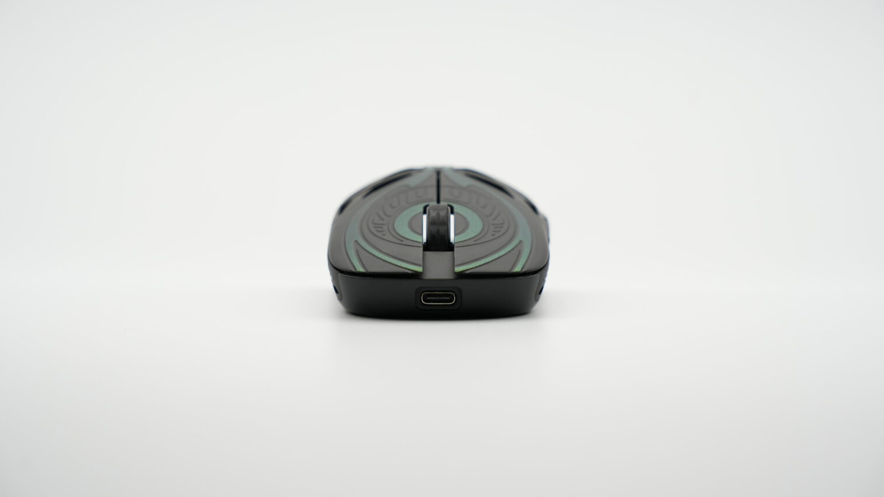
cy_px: 237
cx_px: 439
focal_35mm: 74
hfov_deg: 28.6
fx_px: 1735
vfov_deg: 16.3
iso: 1000
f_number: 5
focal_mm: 70
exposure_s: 1/60
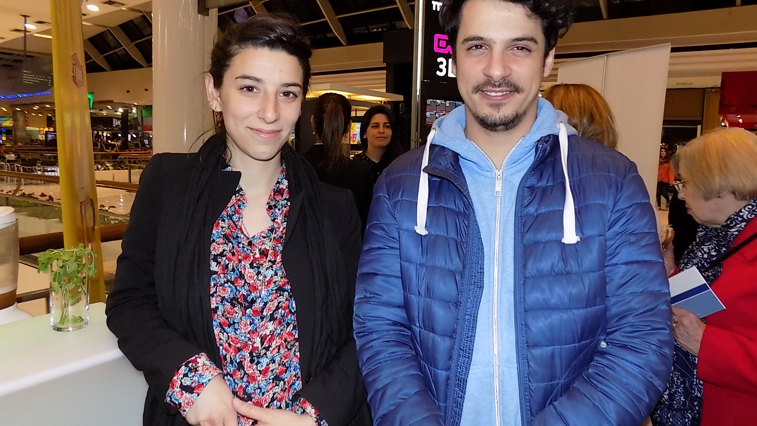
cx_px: 388
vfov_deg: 44.3
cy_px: 184
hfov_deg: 71.9
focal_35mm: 26
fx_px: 522
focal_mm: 4
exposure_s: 1/30
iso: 200
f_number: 3.1
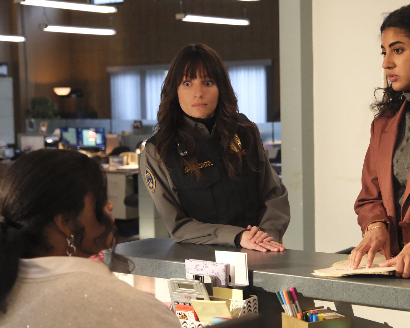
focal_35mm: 77
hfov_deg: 24.6
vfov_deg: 19.9
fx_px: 934
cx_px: 289
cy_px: 164
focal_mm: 38.8
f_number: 3.2
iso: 10000
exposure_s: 1/250
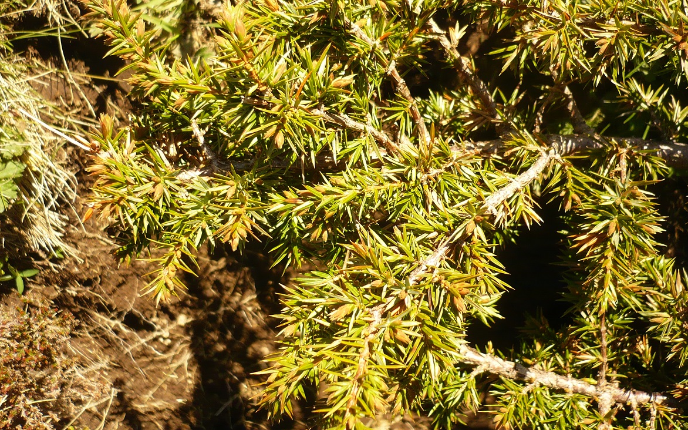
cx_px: 338
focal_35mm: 38
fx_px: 712
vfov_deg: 33.5
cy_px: 179
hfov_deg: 51.5
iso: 100
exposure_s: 1/500
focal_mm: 5.8
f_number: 2.8
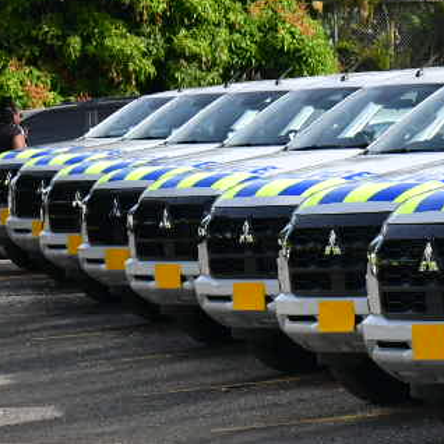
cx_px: 850
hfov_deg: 6.8
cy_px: 230
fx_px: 3642
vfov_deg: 7.0
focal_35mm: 251
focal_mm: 58
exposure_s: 1/2000
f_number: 11
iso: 2000
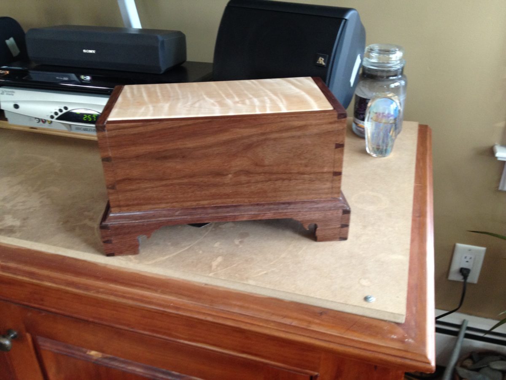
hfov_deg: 52.6
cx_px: 253
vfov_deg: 40.7
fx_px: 512
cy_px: 190
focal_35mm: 35
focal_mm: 4.28
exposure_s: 1/20
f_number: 2.4
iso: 125
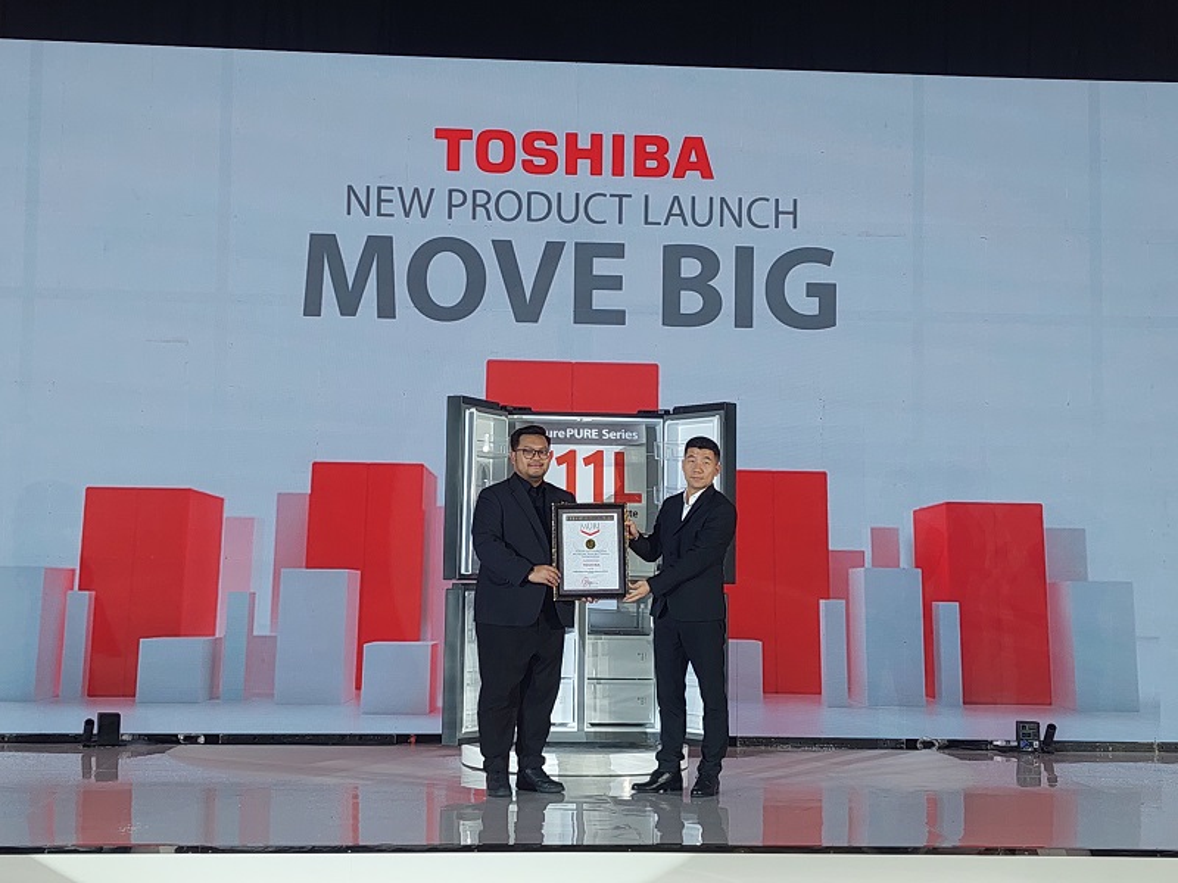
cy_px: 442
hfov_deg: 71.6
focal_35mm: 24
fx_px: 817
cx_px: 589
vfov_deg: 56.8
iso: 64
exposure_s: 1/100
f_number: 1.8
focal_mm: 5.23
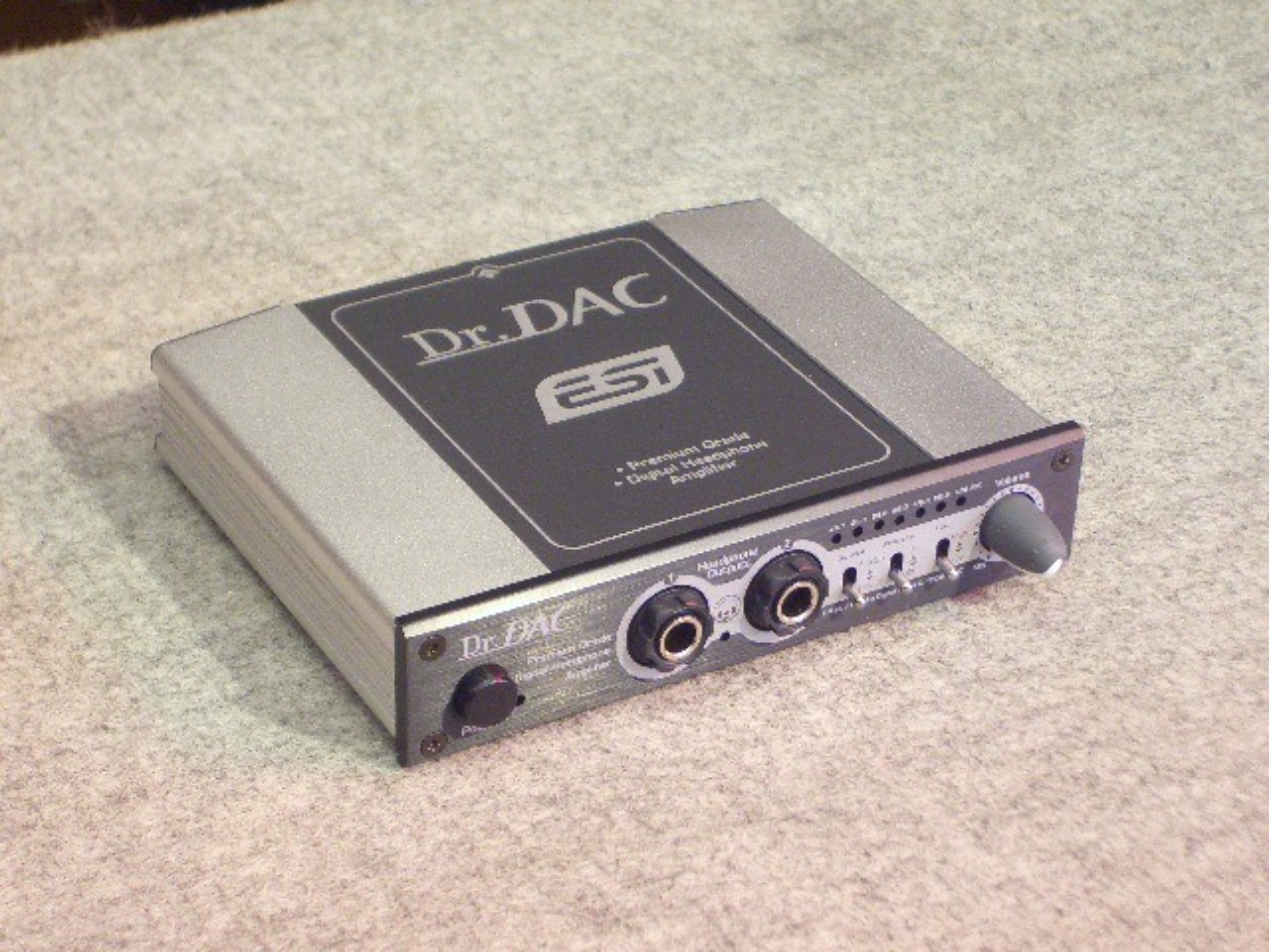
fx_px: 3226
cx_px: 634
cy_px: 476
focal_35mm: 88
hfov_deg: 22.3
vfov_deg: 16.8
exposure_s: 1/20
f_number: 4.4
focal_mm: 14.6
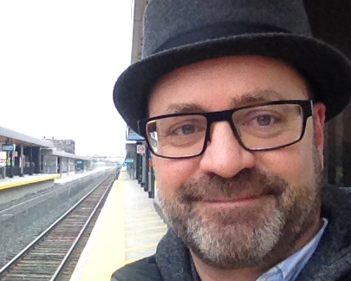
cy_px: 167
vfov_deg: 28.0
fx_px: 561
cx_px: 95
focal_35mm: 54
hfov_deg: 34.1
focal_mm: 1.85
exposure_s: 1/295
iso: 125
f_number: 2.4
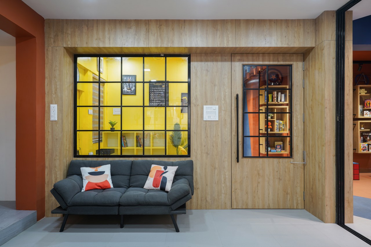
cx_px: 186
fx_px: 237
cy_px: 124
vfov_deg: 55.1
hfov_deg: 76.1
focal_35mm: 23
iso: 100
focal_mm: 23
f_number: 10
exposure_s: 1/1.6
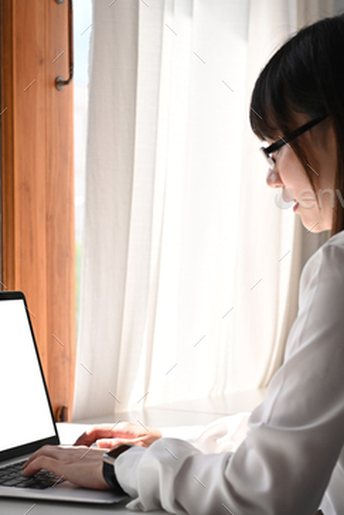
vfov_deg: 25.0
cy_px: 264
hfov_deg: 16.8
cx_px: 122
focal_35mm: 81
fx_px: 1160
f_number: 4
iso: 400
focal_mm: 50
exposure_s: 1/1250
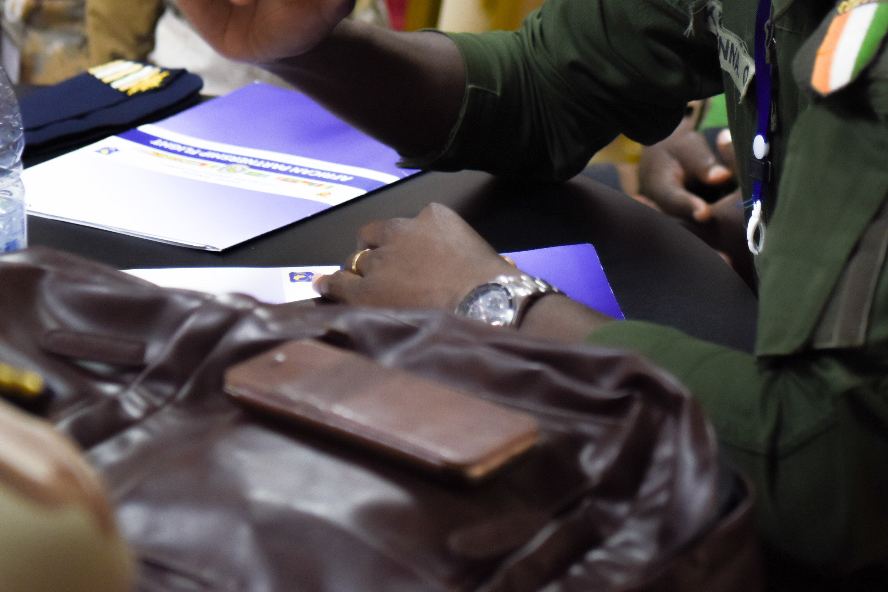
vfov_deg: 9.8
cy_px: -67
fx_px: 3404
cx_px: 548
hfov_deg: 14.9
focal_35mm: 138
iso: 640
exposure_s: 1/100
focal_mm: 60
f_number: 2.8
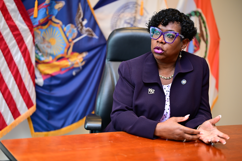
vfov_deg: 27.0
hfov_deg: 39.6
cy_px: 80
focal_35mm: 50
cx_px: 121
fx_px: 336
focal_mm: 50
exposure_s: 1/200
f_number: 1.8
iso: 400
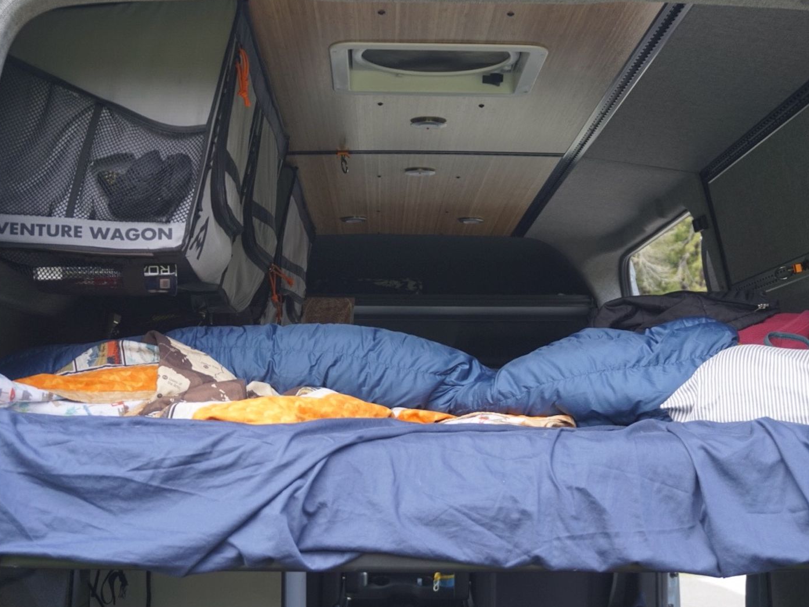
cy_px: 328
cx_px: 410
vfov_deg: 23.8
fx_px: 1441
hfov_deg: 31.4
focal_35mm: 62
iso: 200
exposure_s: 1/160
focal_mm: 31
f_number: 5
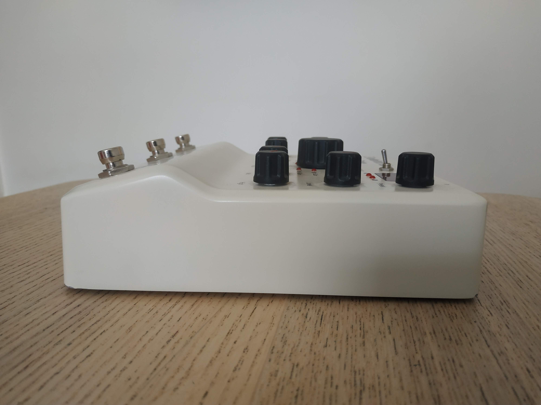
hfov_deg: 71.6
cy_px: 202
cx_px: 270
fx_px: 375
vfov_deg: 56.8
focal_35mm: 24
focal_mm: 3.94
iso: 160
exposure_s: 1/33
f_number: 1.9
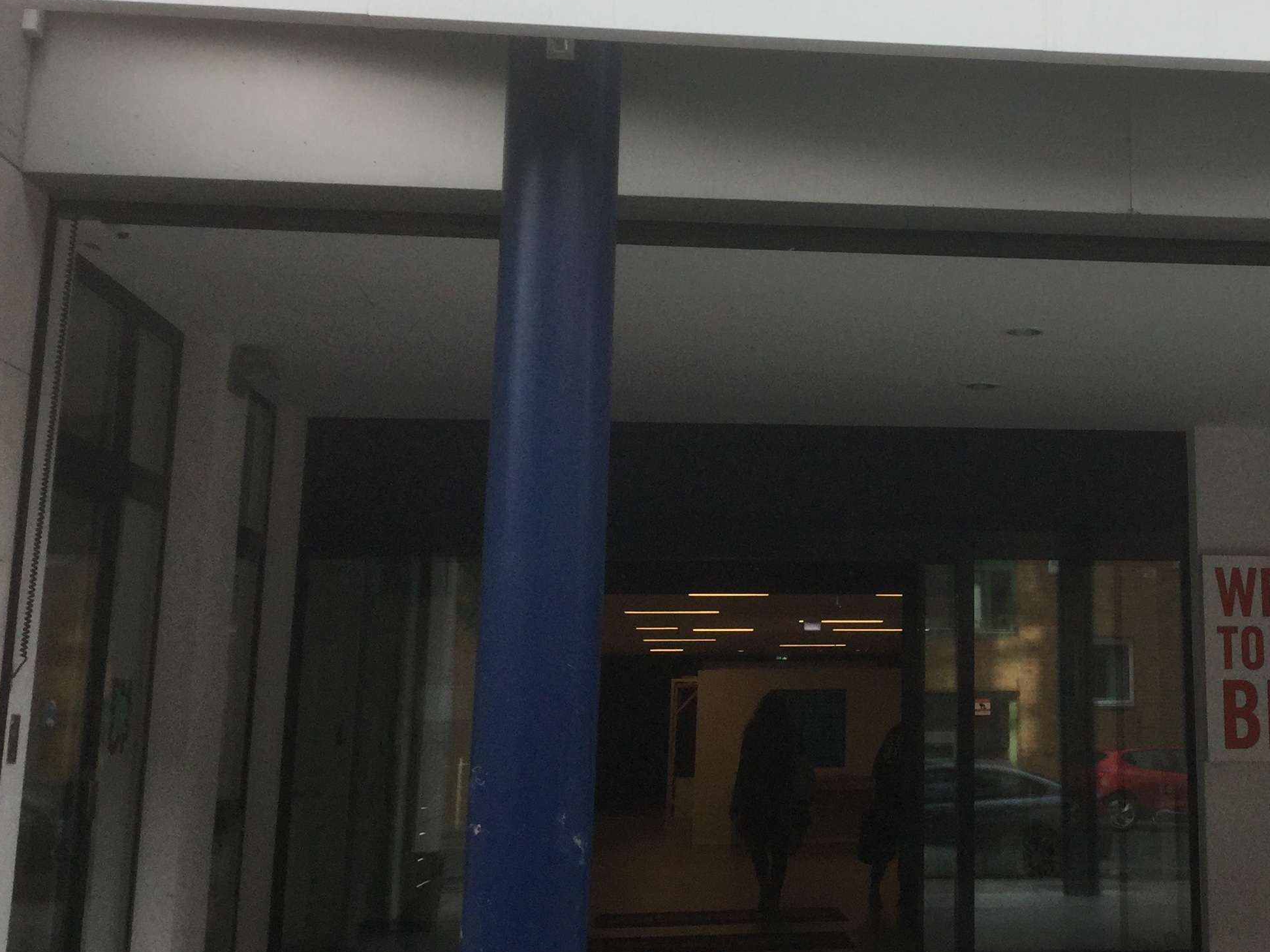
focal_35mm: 52
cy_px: 318
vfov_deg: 27.9
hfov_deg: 35.7
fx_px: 1908
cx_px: 999
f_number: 2.4
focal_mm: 3.3
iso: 25
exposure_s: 1/326
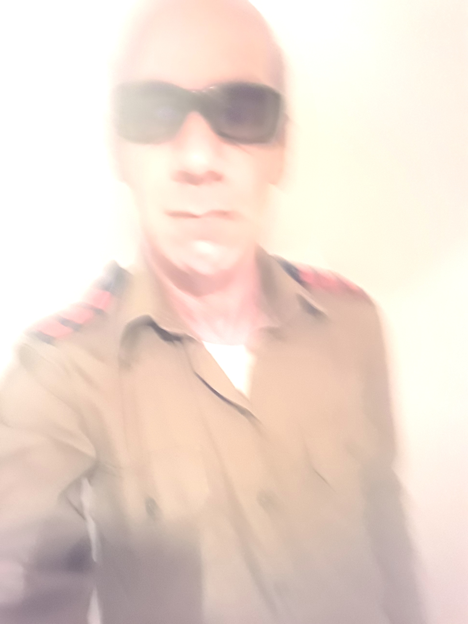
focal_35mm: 23
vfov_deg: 73.9
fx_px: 415
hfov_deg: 58.9
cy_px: 312
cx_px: 234
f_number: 2.2
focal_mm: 1.92
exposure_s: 1/13
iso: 100
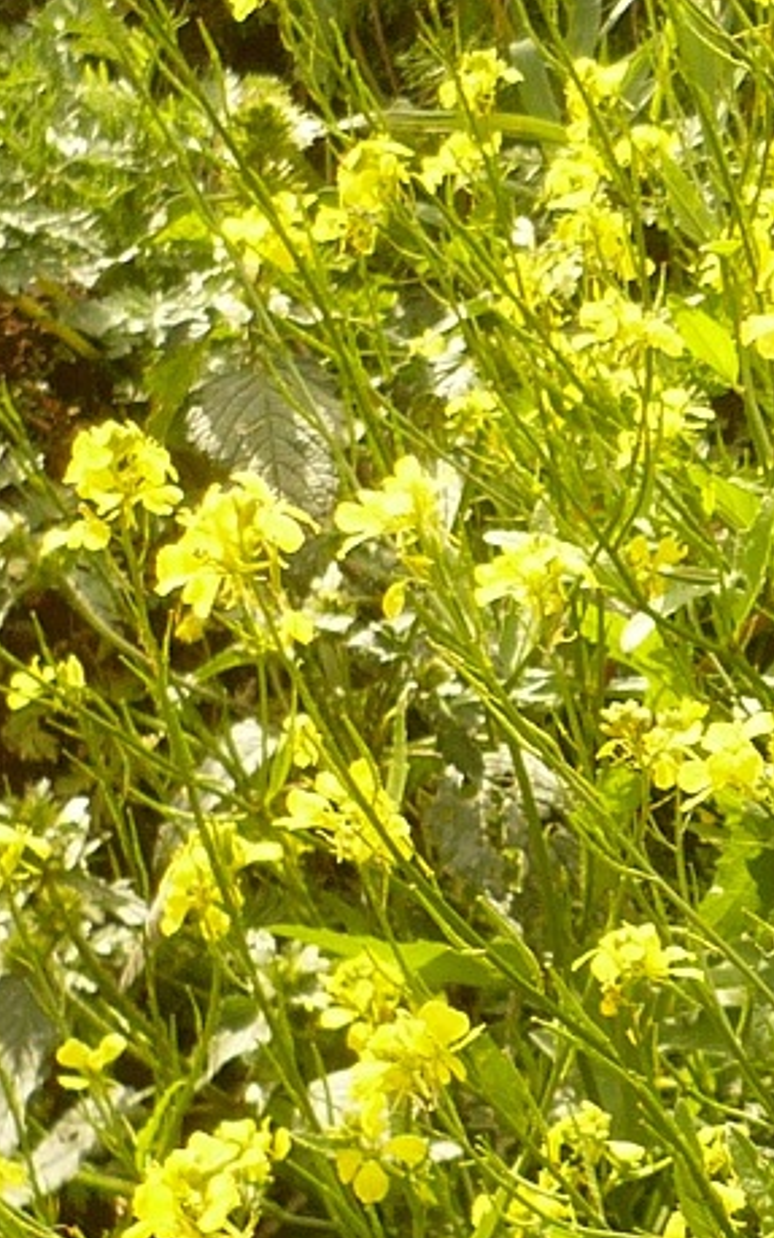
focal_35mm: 97
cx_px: 1255
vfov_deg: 21.0
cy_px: 138
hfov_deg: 12.6
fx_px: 3273
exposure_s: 1/250
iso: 100
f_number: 2.8
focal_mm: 5.8
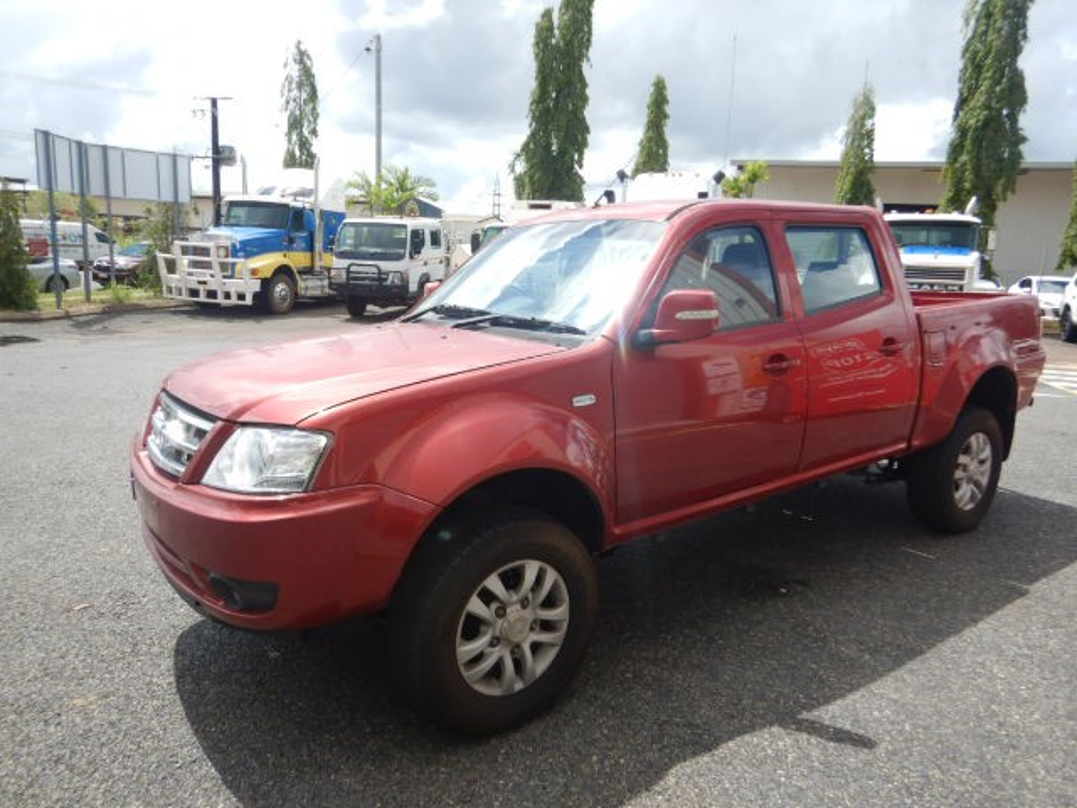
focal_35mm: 24
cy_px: 404
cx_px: 538
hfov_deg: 71.6
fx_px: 747
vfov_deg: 56.8
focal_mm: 4.3
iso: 125
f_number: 2.8
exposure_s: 1/1250
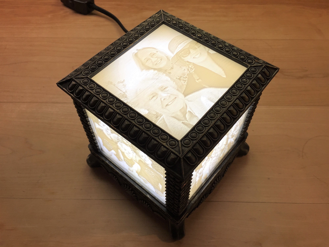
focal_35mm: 29
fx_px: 276
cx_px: 164
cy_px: 124
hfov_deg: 61.7
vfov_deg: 48.2
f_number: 2.2
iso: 32
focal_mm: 4.15
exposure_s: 1/120
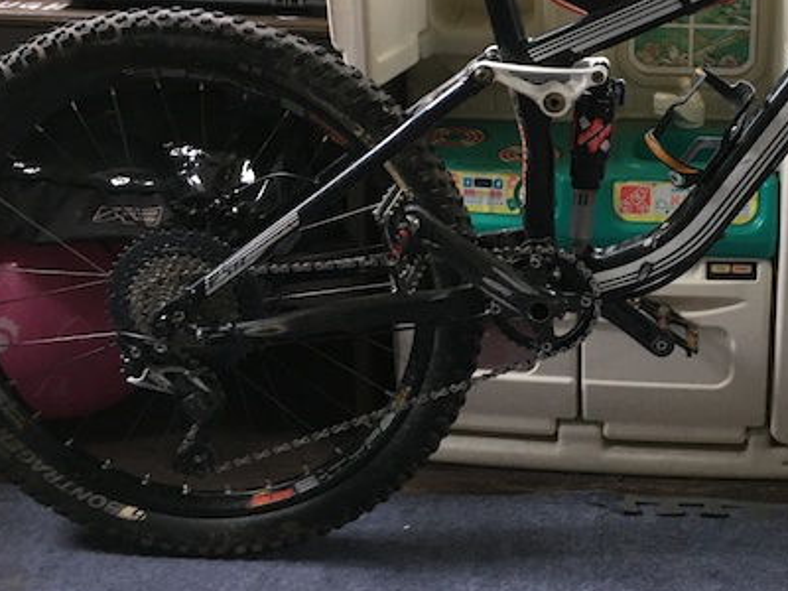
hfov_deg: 32.0
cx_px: 672
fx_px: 1320
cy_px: 150
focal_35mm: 58
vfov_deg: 25.0
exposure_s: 1/30
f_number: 2.2
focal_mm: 4.15
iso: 100
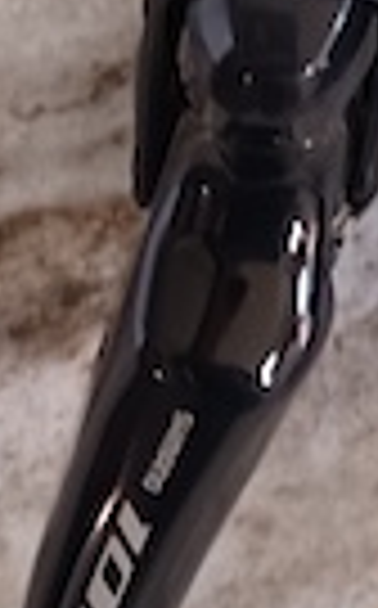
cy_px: -649
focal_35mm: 170
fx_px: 2811
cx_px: 608
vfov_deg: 11.1
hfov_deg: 7.5
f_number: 1.8
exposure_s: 1/25
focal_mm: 4
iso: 250
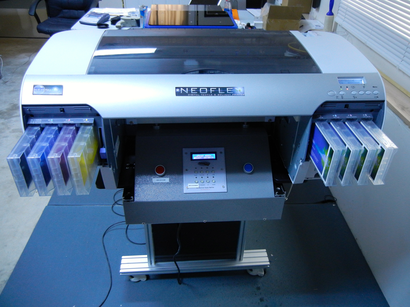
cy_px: 154
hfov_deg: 60.0
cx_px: 205
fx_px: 355
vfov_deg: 46.8
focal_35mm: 30
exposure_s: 1/20.2
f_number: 3.5
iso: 400
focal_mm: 5.4
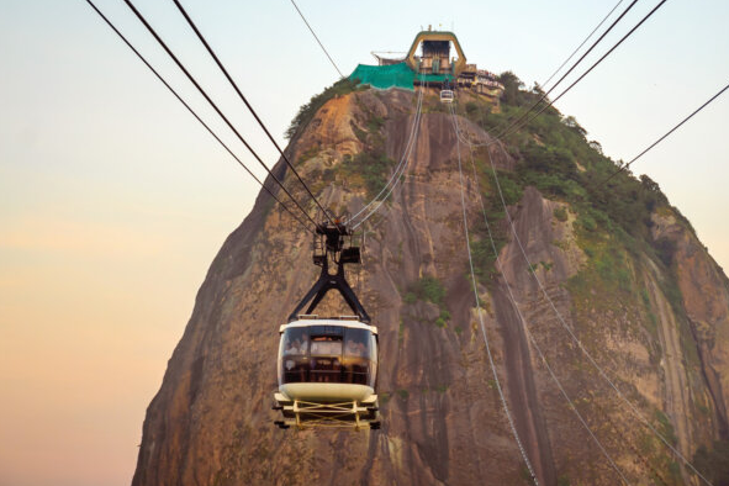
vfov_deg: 11.7
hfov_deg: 17.5
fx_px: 2369
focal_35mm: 117
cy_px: 183
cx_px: 439
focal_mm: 60
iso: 200
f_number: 5
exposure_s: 1/80
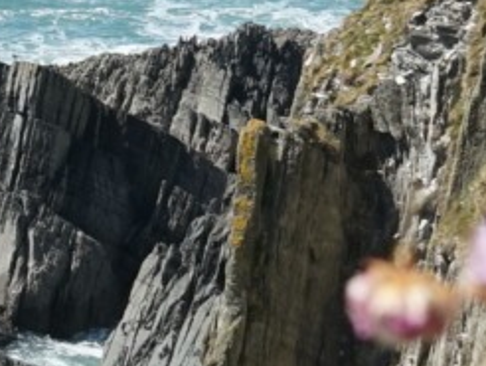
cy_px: 139
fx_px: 3485
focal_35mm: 248
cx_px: -377
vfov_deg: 6.0
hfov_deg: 7.7
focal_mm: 31
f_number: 11
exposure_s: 1/125
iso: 100
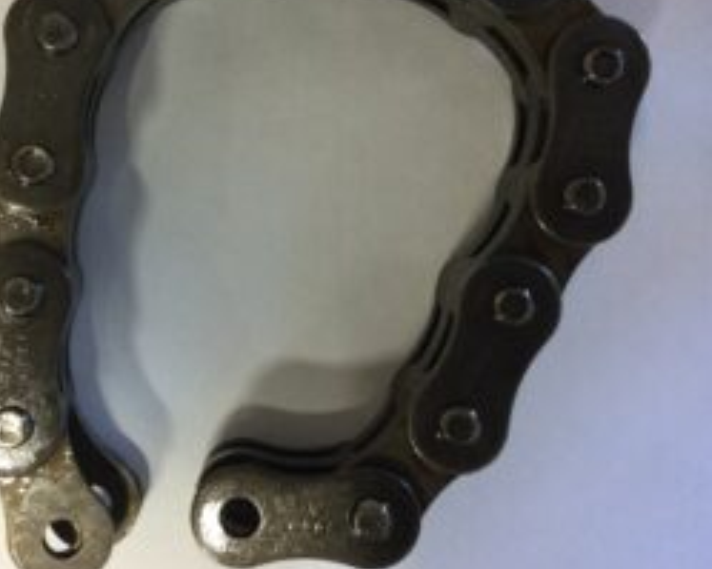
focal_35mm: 46
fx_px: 969
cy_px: 212
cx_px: 239
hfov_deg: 39.9
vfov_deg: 32.6
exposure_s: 1/24
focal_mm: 3.3
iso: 100
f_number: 2.4
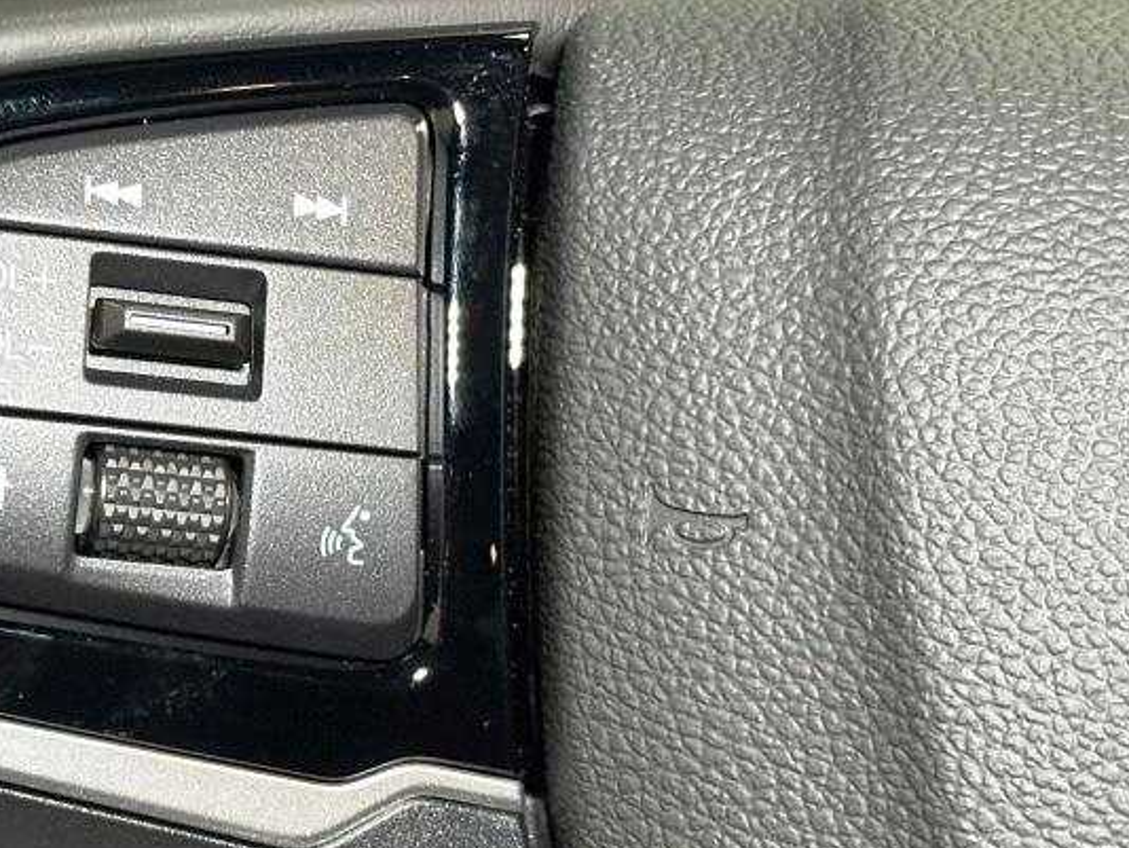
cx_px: 254
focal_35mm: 92
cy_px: 370
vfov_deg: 16.1
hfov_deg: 21.1
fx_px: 3002
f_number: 1.78
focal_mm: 6.86
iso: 400
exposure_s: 1/40
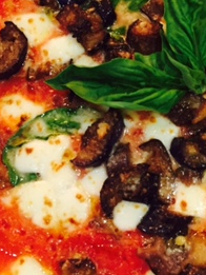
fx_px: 563
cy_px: 98
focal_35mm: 71
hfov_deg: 20.5
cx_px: 168
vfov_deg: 27.3
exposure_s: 1/17
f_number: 2.2
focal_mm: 4.15
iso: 250
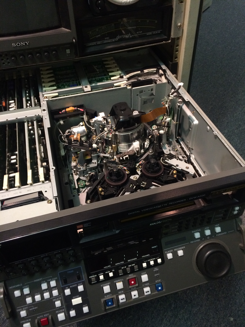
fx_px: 274
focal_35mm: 29
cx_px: 122
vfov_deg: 61.7
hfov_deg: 48.2
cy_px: 164
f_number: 2.2
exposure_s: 1/30
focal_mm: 4.15
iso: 250
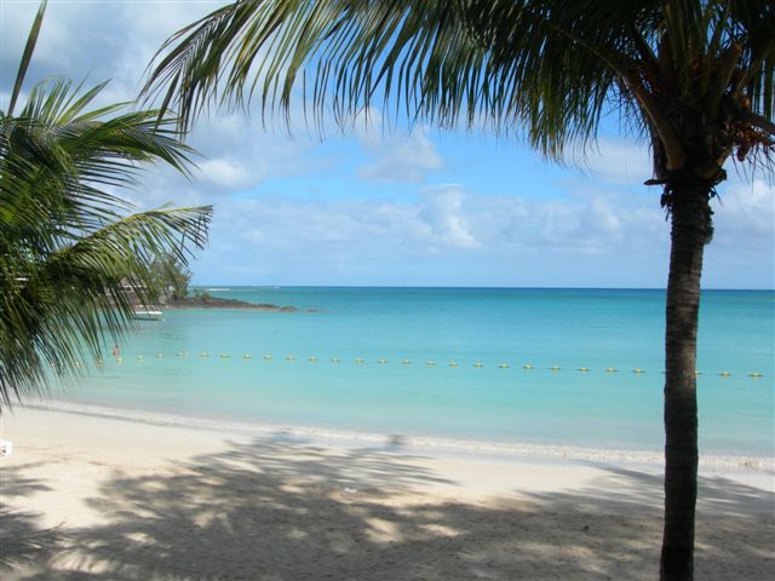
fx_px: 851
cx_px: 388
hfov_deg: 49.0
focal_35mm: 38
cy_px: 290
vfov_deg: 37.7
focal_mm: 7.8
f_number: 4.8
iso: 50
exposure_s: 1/567
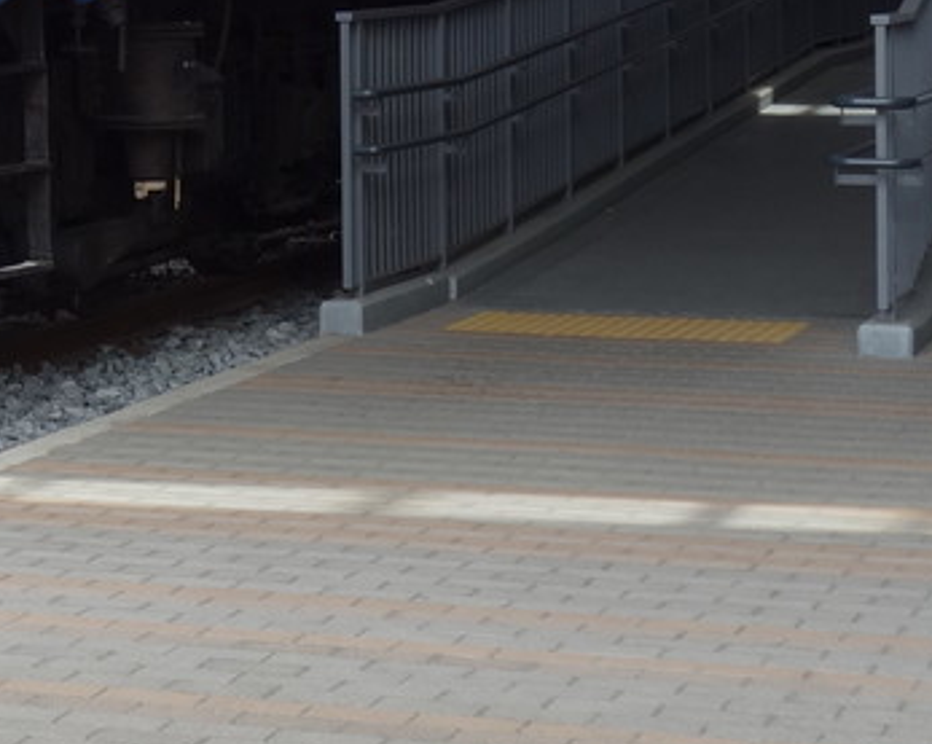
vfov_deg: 11.6
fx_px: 3583
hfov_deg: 14.5
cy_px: -142
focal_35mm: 130
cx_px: -107
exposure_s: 1/100
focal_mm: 14.75
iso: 125
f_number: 5.6
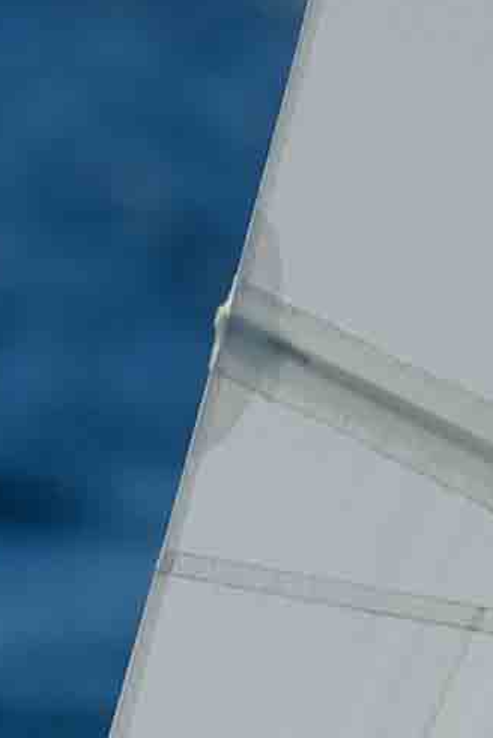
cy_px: 1870
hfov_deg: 0.5
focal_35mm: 2940
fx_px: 60303
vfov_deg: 0.7
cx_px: -1632
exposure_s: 1/2000
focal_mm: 196.6
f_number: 5
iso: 250
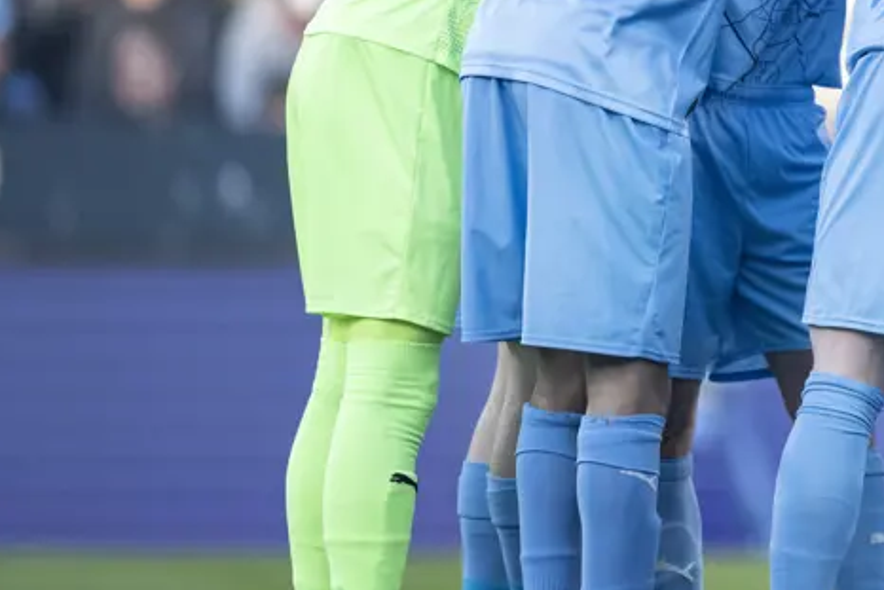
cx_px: 1123
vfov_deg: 1.3
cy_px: 23
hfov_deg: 2.0
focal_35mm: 1030
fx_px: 25299
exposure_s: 1/2000
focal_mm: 400
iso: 1250
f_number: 2.8
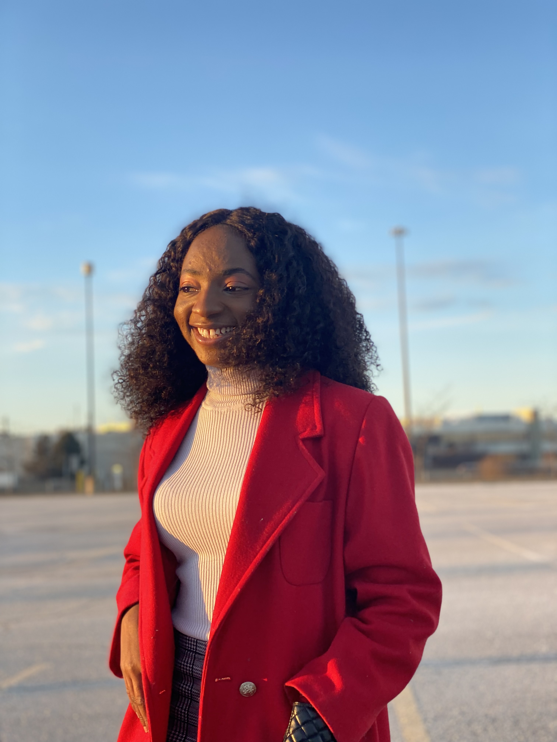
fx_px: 1116
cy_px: 371
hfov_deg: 28.0
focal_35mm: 52
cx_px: 278
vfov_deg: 36.8
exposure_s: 1/122
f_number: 2
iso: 25
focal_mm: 6
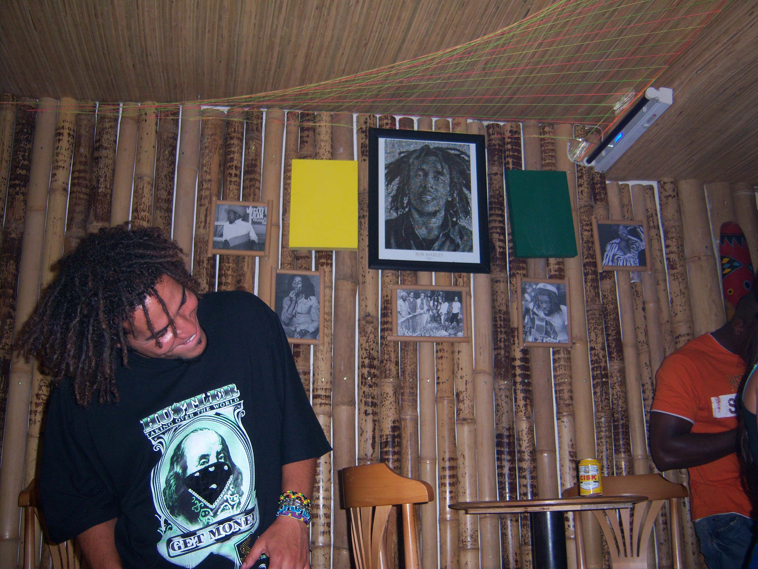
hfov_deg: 51.4
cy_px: 284
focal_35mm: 36
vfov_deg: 39.7
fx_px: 788
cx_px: 379
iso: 160
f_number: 2.8
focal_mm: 7.5
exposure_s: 1/60
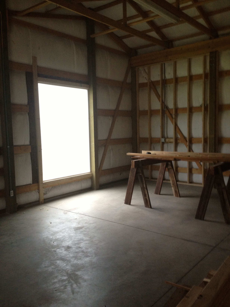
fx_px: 310
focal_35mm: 35
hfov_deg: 40.7
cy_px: 154
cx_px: 115
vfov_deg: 52.6
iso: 200
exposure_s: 1/20
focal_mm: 4.28
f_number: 2.4
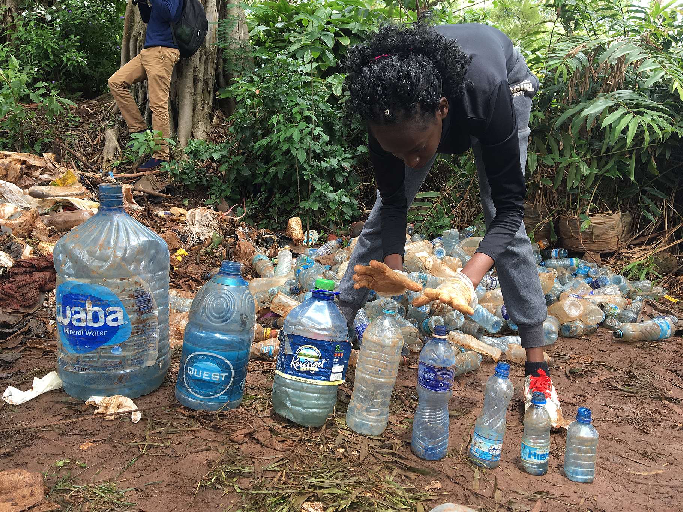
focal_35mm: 29
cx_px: 342
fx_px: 572
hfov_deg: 61.7
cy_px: 256
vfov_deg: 48.2
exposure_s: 1/100
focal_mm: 4.15
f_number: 2.2
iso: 32
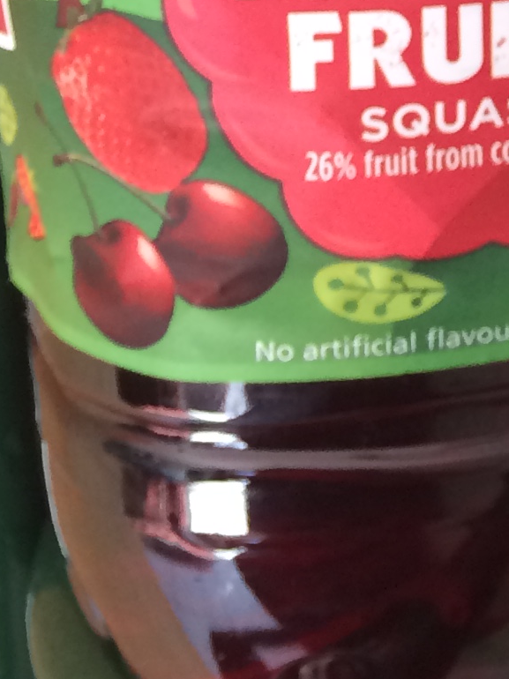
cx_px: 997
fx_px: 2413
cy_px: -324
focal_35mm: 123
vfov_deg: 14.9
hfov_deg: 11.0
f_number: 2.2
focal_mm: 4.15
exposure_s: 1/30
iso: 80
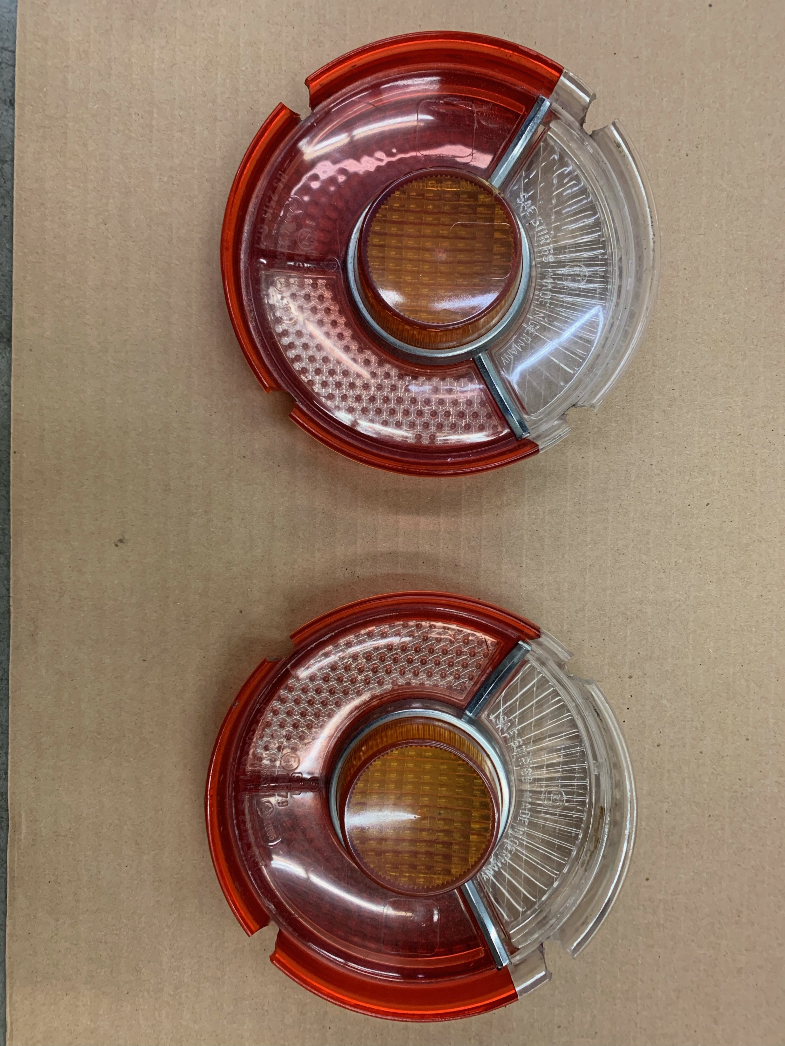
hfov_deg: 53.1
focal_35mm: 26
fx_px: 786
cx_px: 392
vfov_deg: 67.3
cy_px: 523
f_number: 1.8
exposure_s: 1/60
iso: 160
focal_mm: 4.25
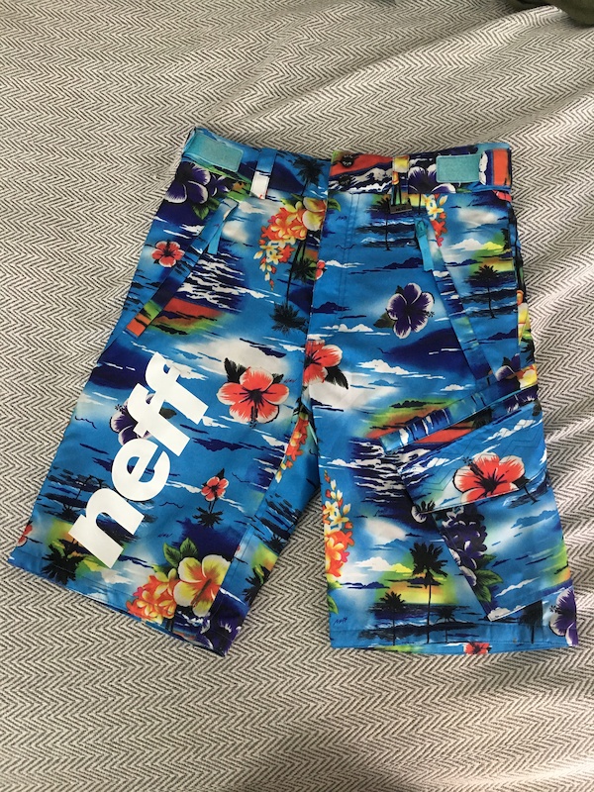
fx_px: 664
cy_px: 396
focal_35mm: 29
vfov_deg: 61.7
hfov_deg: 48.2
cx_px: 297
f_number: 2.2
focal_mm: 4.15
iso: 160
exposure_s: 1/30
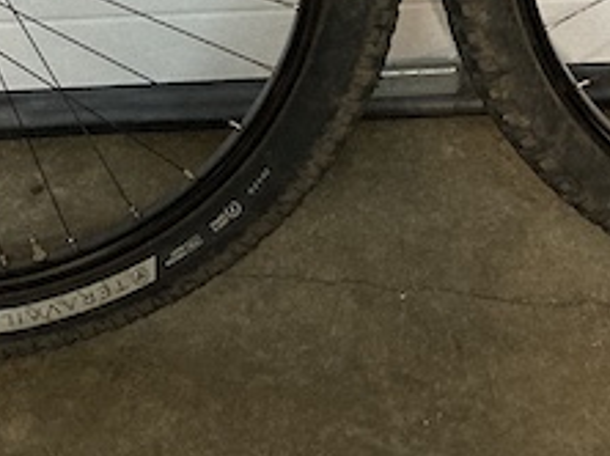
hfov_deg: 19.4
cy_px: -184
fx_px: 1778
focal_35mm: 101
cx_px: 404
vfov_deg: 13.9
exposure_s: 1/40
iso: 320
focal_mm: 3.99
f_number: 1.8
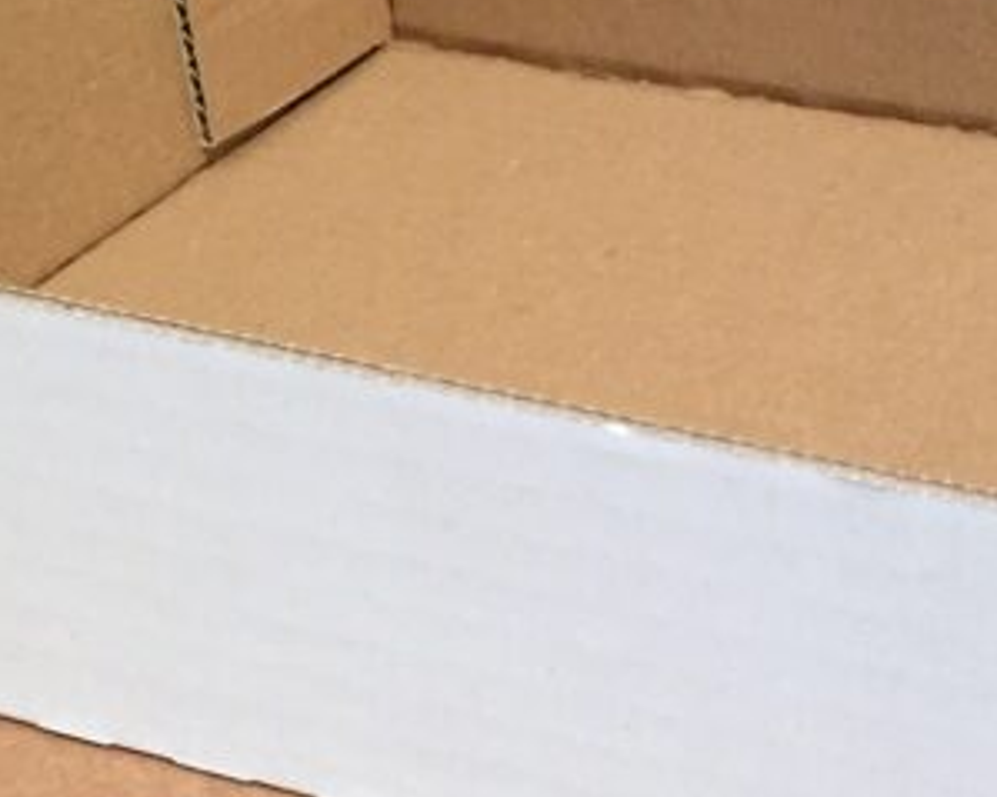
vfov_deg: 15.8
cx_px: 870
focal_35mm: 97
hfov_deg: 19.5
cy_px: 480
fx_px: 2861
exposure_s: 1/33
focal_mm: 4.15
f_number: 2.2
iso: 125
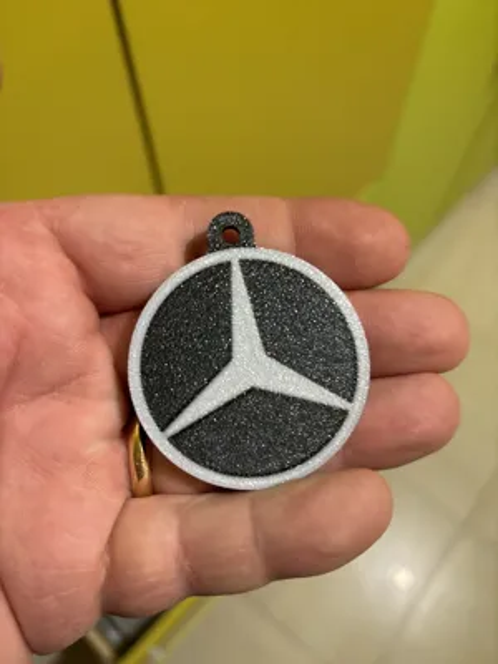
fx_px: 499
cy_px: 332
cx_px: 249
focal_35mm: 26
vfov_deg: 67.3
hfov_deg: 53.1
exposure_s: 1/50
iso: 250
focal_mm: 5.96
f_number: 1.6
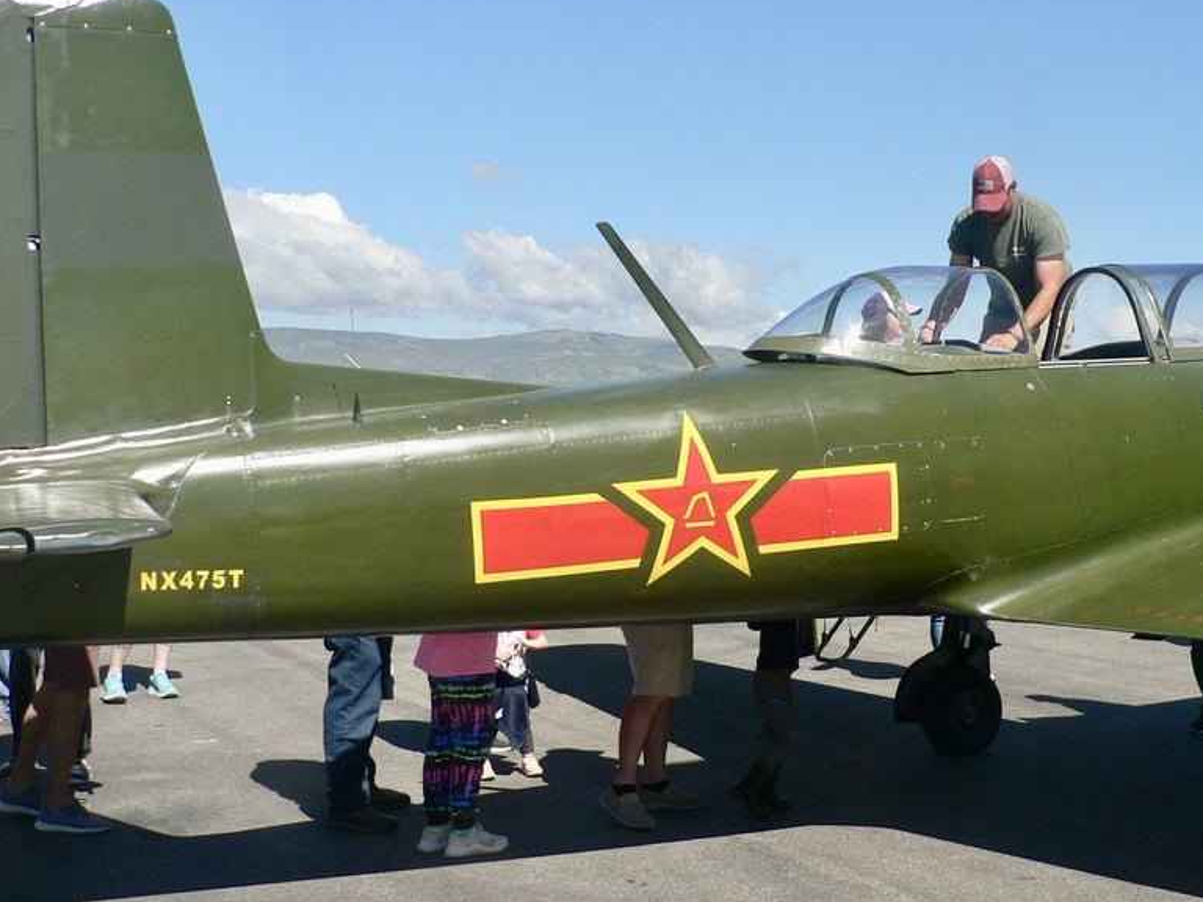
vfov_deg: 30.3
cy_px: 431
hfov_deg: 39.2
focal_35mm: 48
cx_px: 799
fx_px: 1668
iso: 80
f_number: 4
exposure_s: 1/250
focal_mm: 6
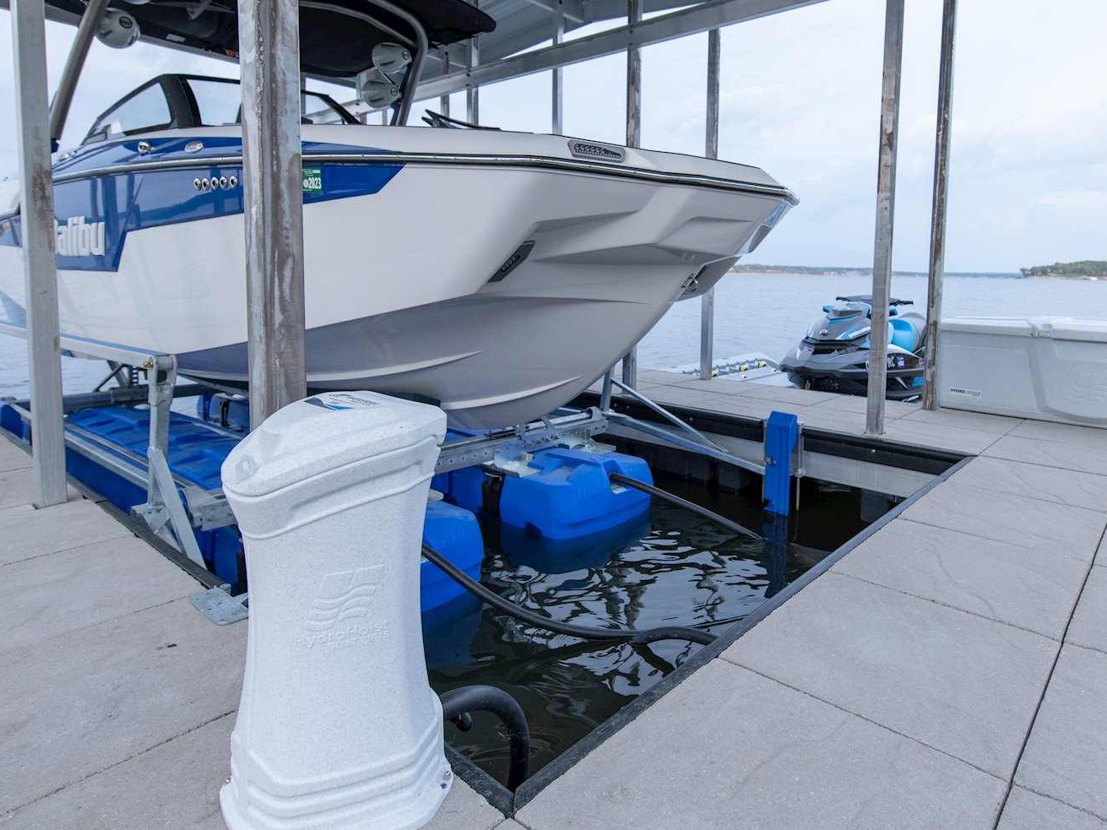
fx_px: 703
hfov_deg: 75.9
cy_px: 333
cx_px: 638
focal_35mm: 22
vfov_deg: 60.6
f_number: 5.6
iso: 500
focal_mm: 15
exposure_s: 1/200
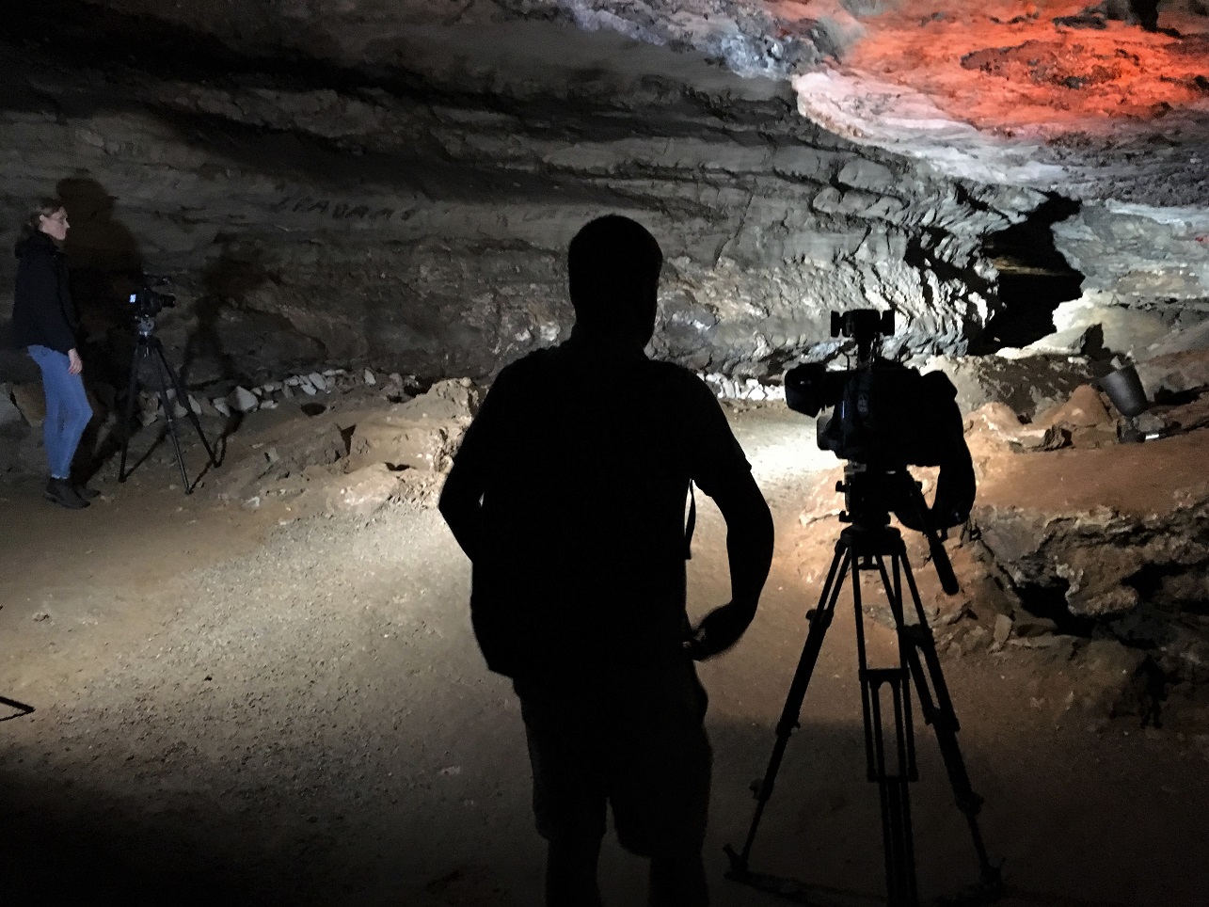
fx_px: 1013
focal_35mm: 29
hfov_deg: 61.7
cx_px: 604
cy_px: 454
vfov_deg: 48.2
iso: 500
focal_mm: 4.15
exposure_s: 1/15
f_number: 2.2
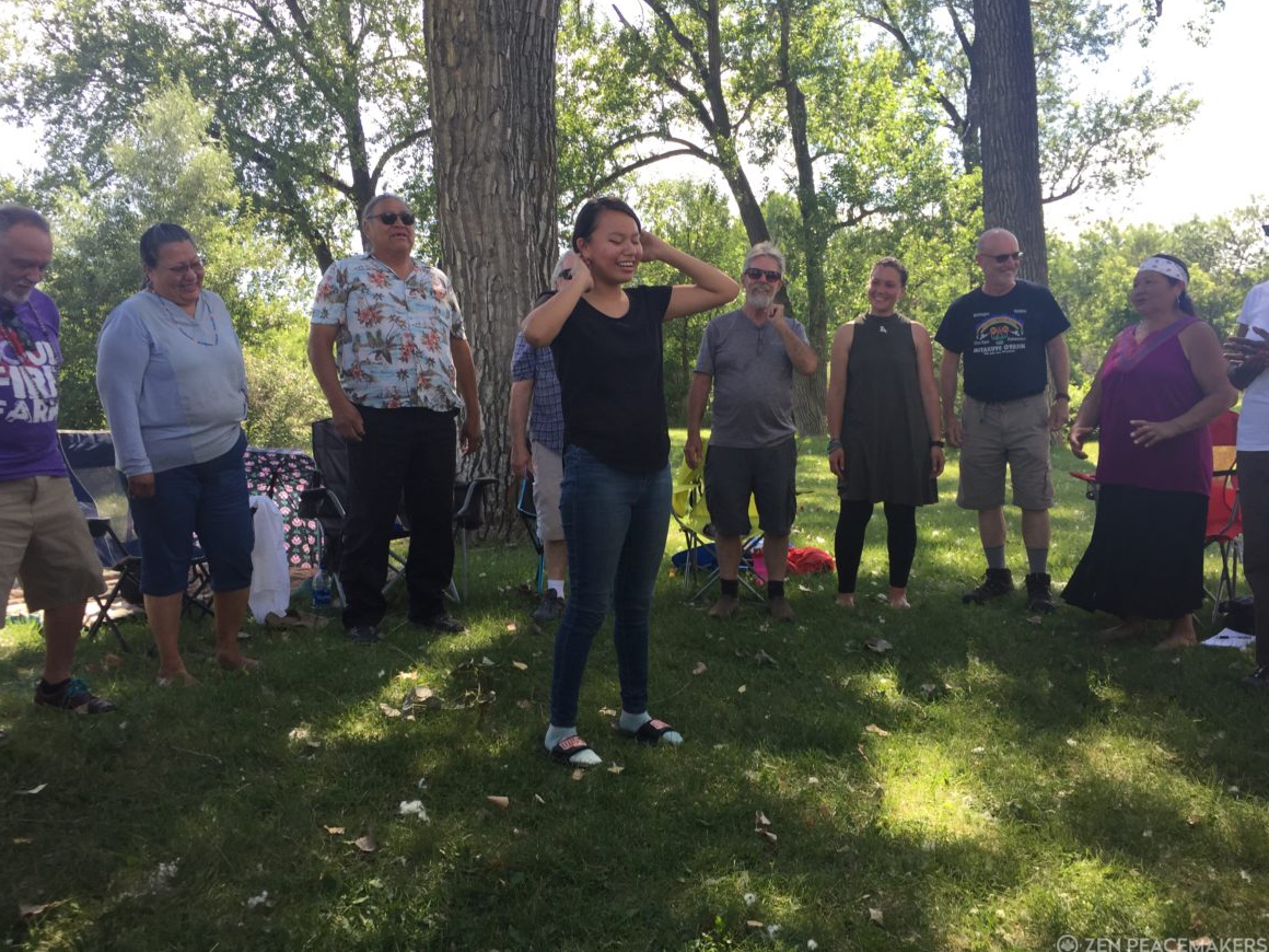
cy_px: 479
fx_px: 1100
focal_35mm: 30
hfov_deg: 60.0
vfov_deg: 46.8
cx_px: 632
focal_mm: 4.15
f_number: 2.2
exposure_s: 1/395
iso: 32
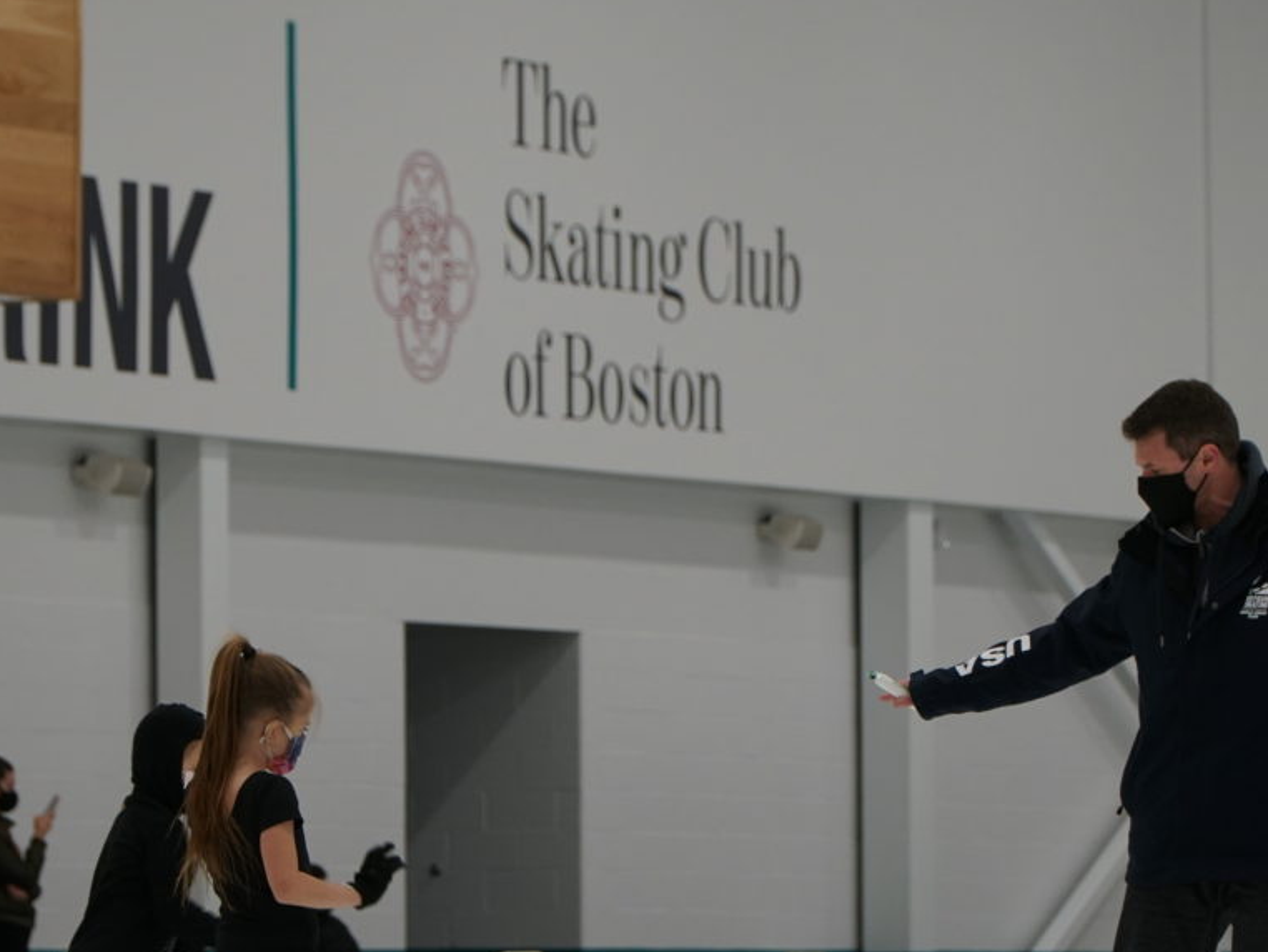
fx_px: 9049
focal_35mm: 247
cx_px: 606
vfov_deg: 6.0
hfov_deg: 8.0
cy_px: 644
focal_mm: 85
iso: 400
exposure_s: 1/160
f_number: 4
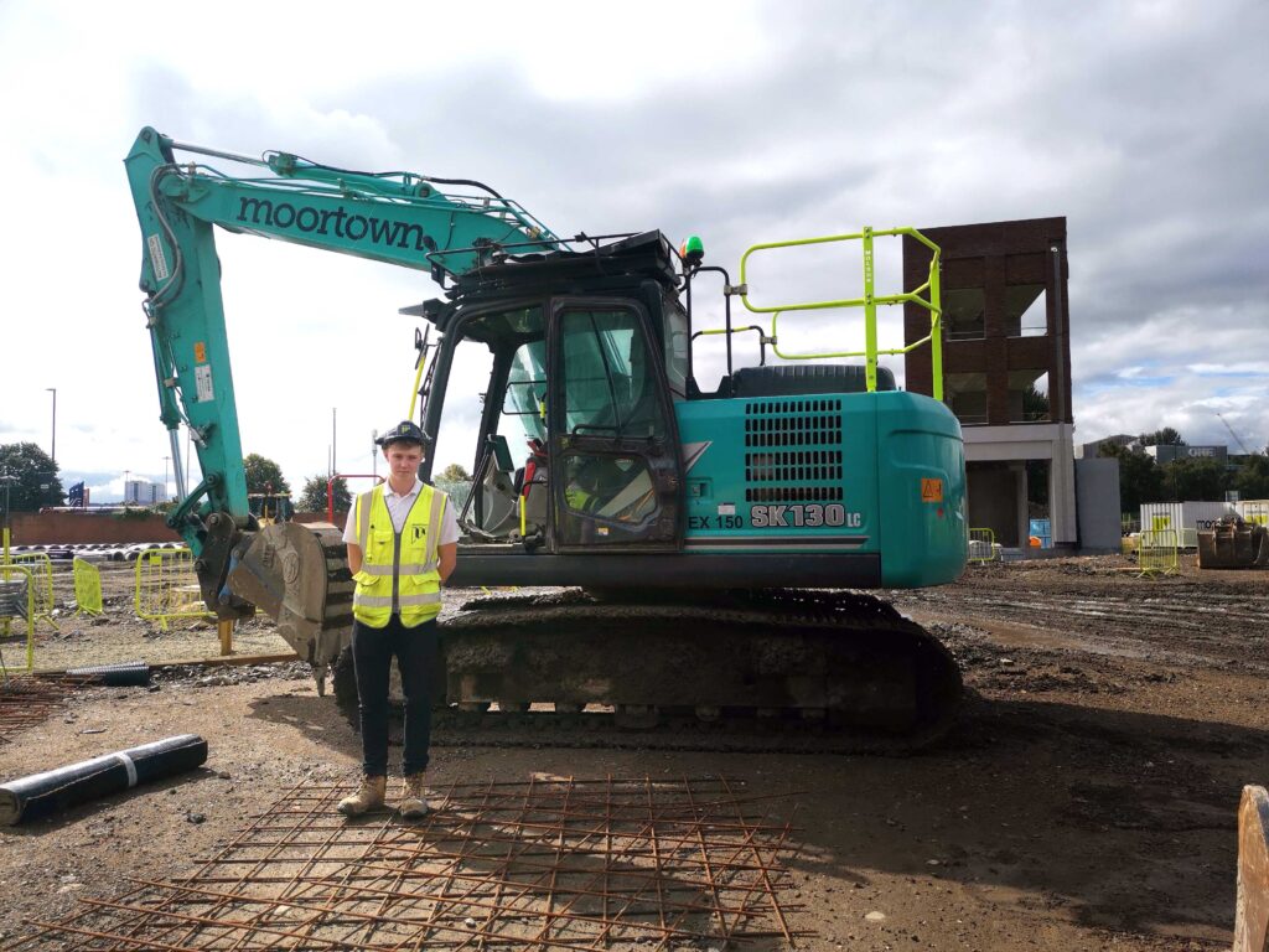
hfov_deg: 67.3
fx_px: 953
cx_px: 634
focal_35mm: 26
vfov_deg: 53.1
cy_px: 476
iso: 50
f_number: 1.8
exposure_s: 1/3289
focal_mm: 4.75
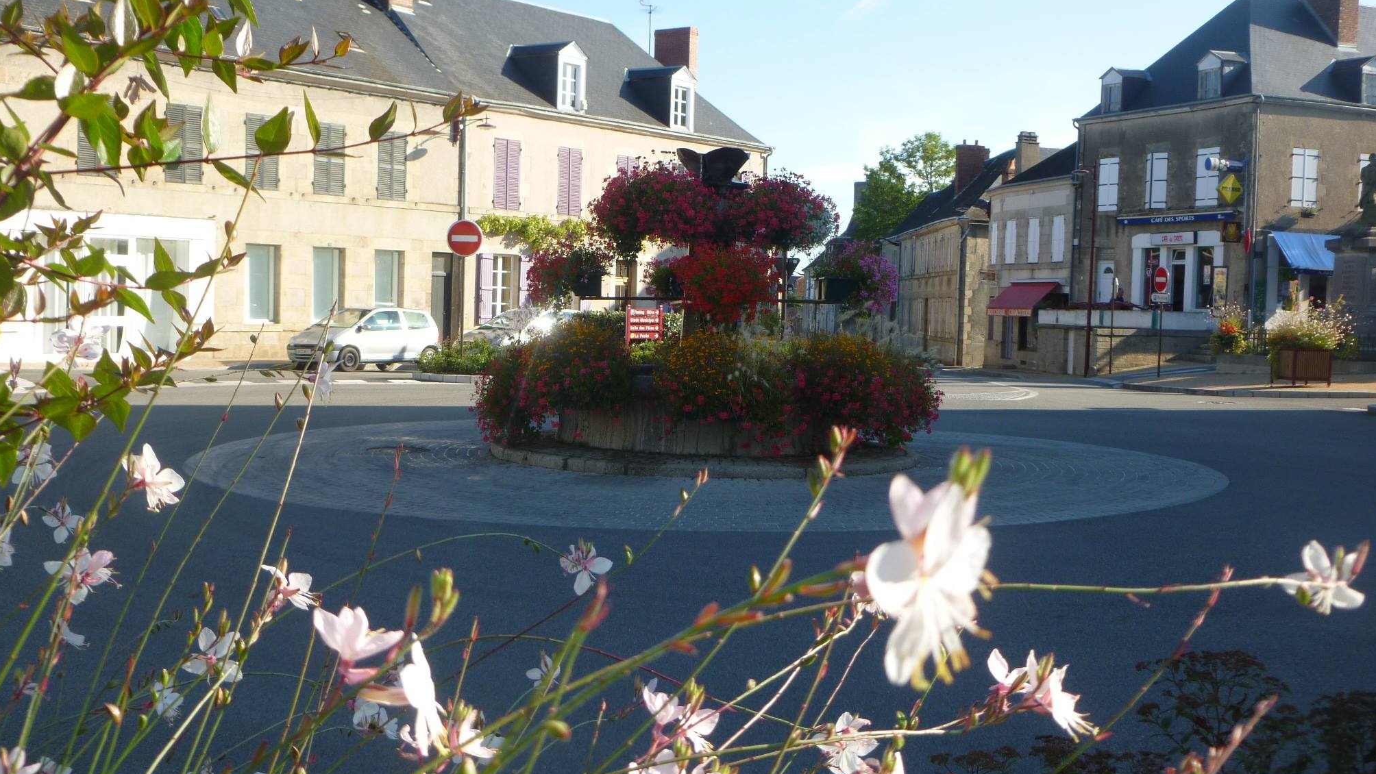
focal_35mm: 40
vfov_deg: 29.7
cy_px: 392
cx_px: 678
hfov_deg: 50.5
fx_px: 1460
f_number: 3.6
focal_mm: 6.5
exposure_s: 1/400
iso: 100
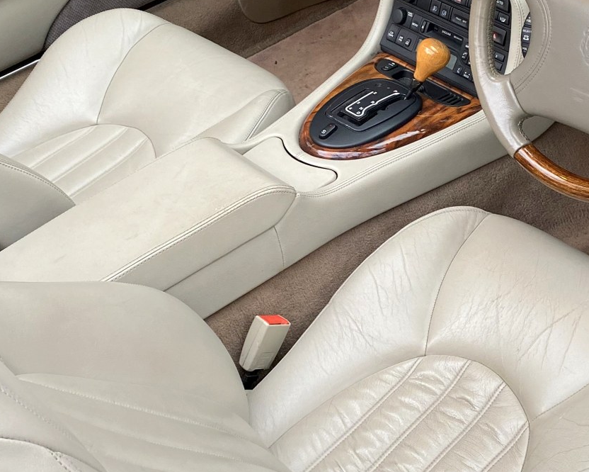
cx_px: 440
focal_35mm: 61
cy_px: 184
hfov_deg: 30.5
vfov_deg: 24.9
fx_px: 1064
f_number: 1.8
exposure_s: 1/121
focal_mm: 4.25
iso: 100
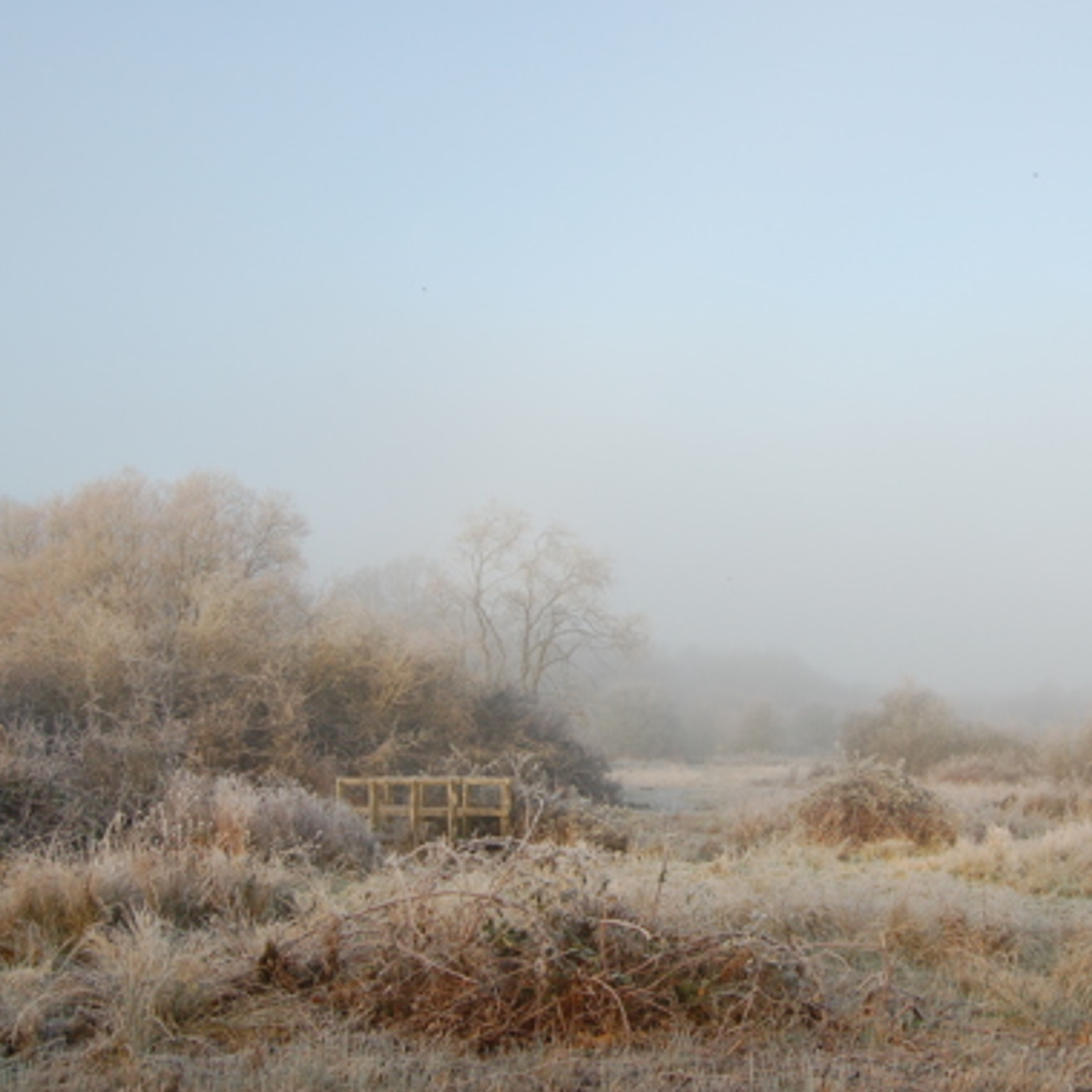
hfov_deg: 35.7
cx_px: 721
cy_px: 537
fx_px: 1677
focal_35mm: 47
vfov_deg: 36.1
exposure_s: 1/250
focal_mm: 24
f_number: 8
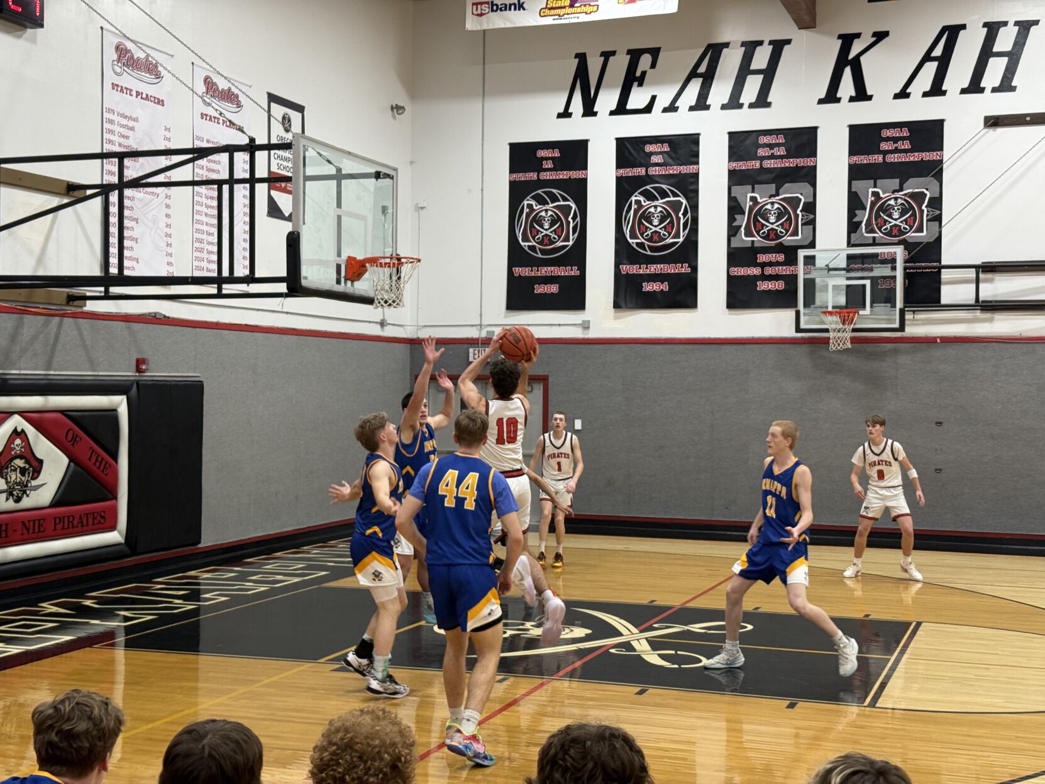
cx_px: 522
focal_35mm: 48
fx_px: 1449
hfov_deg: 39.7
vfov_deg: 30.3
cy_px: 392
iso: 80
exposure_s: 1/60
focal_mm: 6.76
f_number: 1.78
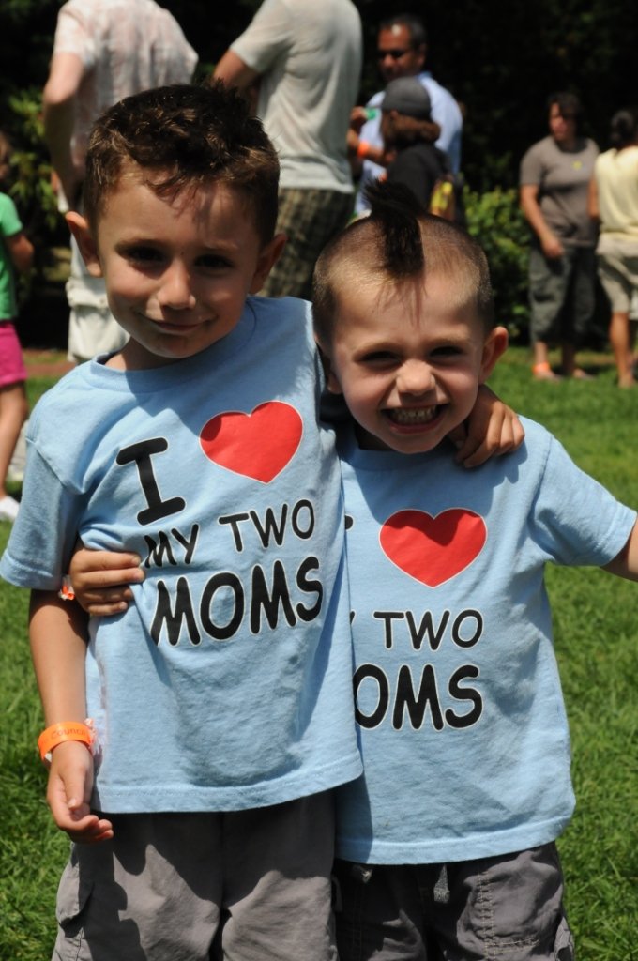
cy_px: 480
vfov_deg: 23.4
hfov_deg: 15.7
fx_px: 2319
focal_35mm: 87
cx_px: 319
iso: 1000
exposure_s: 1/4000
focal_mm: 58
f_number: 8
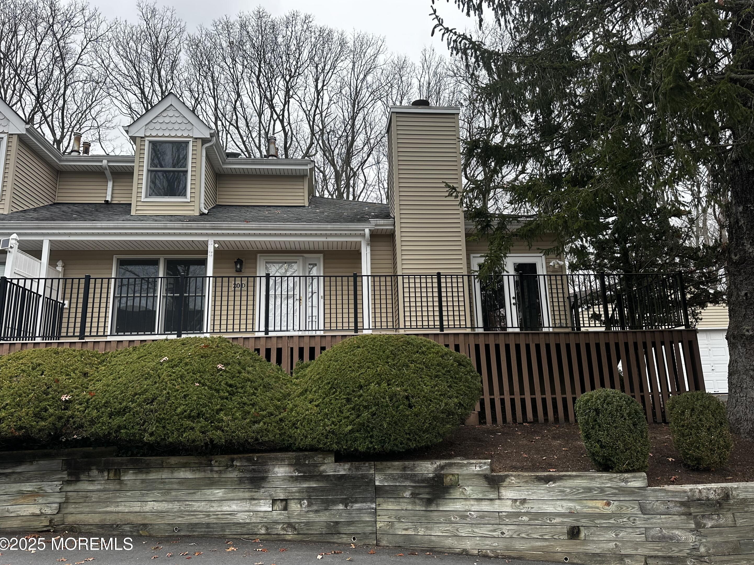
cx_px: 388
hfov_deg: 69.4
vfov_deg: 54.9
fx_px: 545
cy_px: 277
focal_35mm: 25
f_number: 1.78
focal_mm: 6.86
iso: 80
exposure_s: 1/477
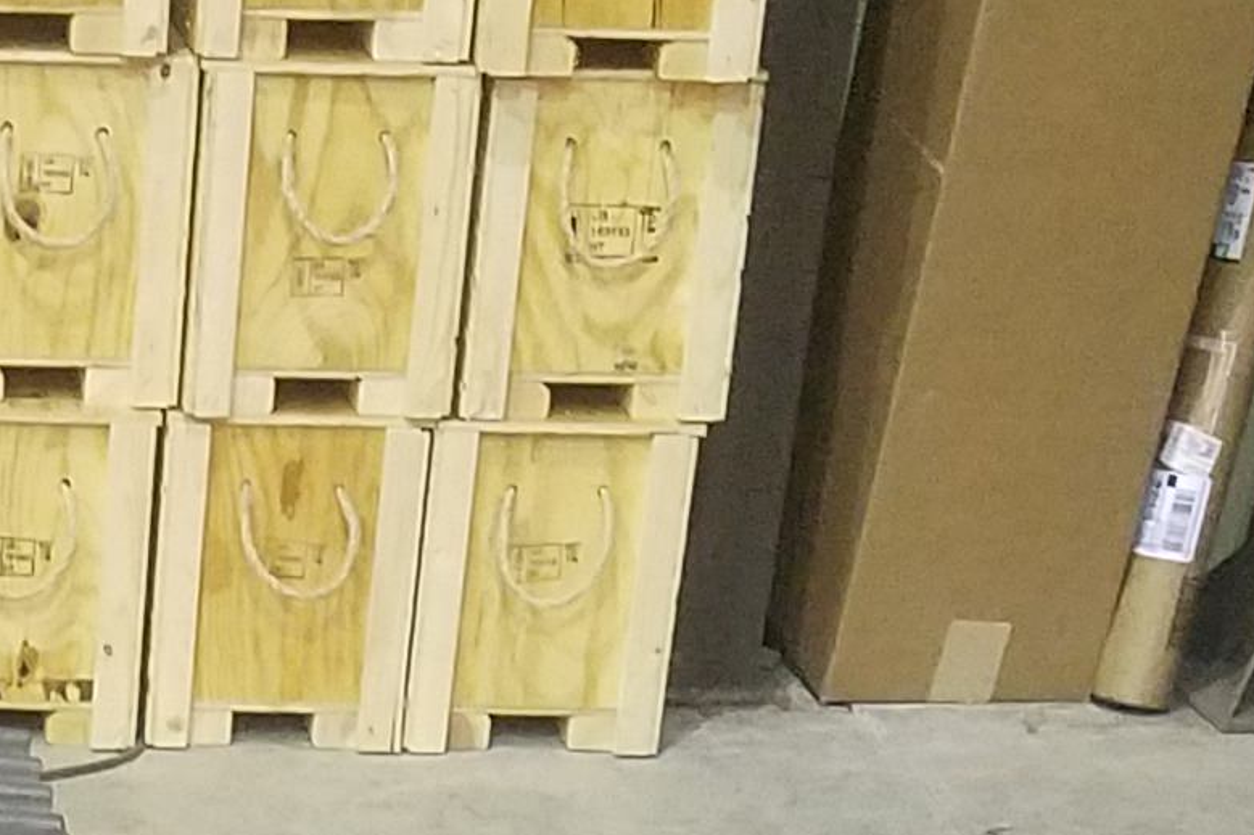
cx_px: -182
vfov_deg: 8.5
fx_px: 4875
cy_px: 2352
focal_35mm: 140
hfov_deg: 14.3
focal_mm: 4.2
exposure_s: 1/10
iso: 250
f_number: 1.7
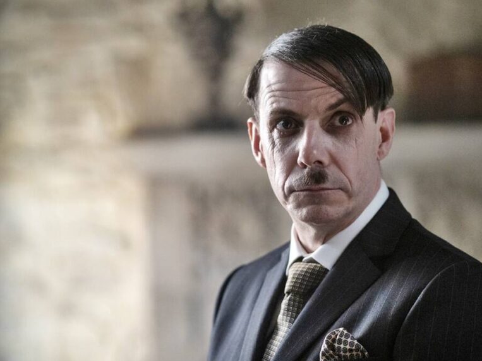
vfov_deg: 9.8
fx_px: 2102
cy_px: 180
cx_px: 241
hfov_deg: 13.1
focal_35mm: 151
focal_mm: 75
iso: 1250
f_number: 1.8
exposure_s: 1/160
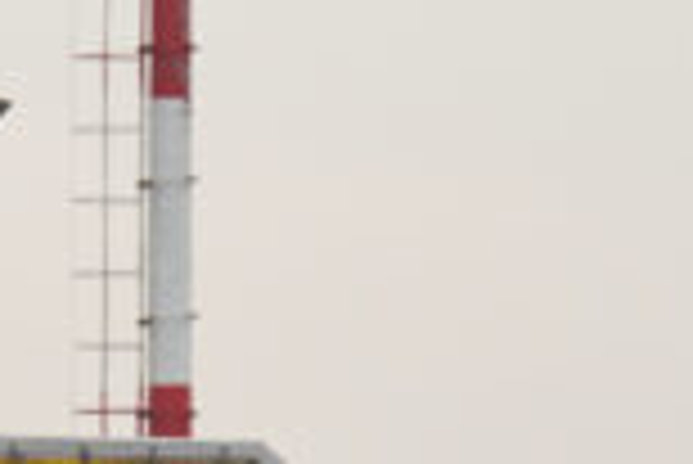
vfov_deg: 1.6
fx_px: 16917
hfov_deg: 2.3
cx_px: 747
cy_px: 921
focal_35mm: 878
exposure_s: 1/320
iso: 160
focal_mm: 132
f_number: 3.5
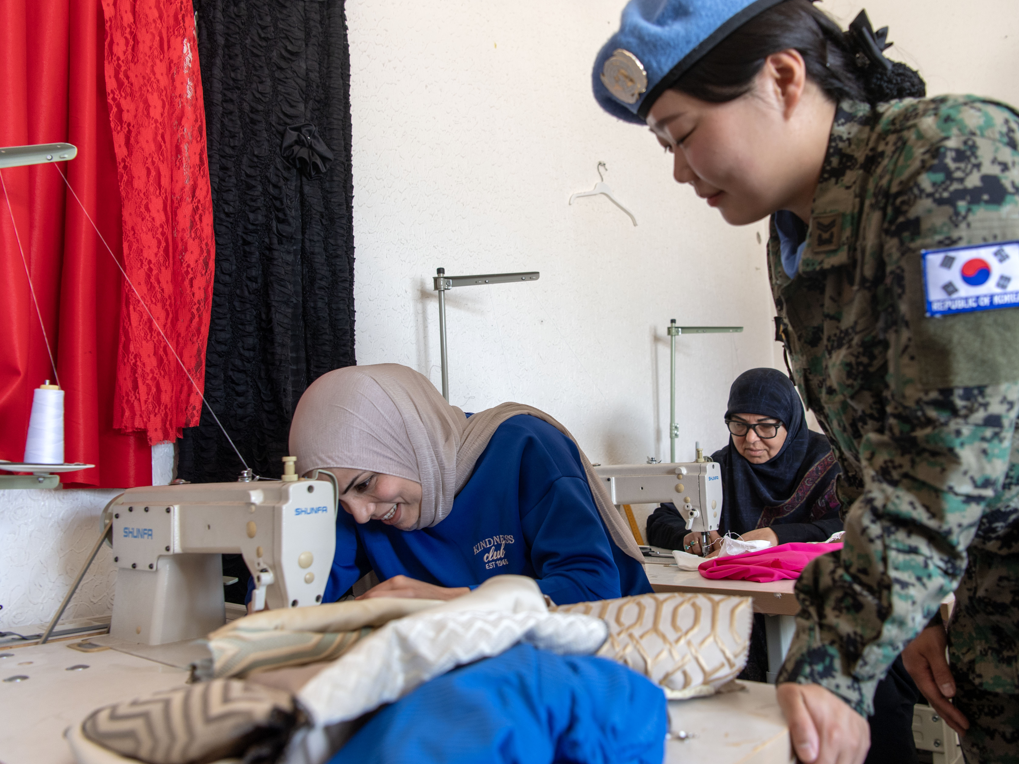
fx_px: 854
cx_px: 574
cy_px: 384
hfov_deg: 61.4
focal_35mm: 29
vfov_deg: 48.2
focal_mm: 26
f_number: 3.5
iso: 640
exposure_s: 1/50
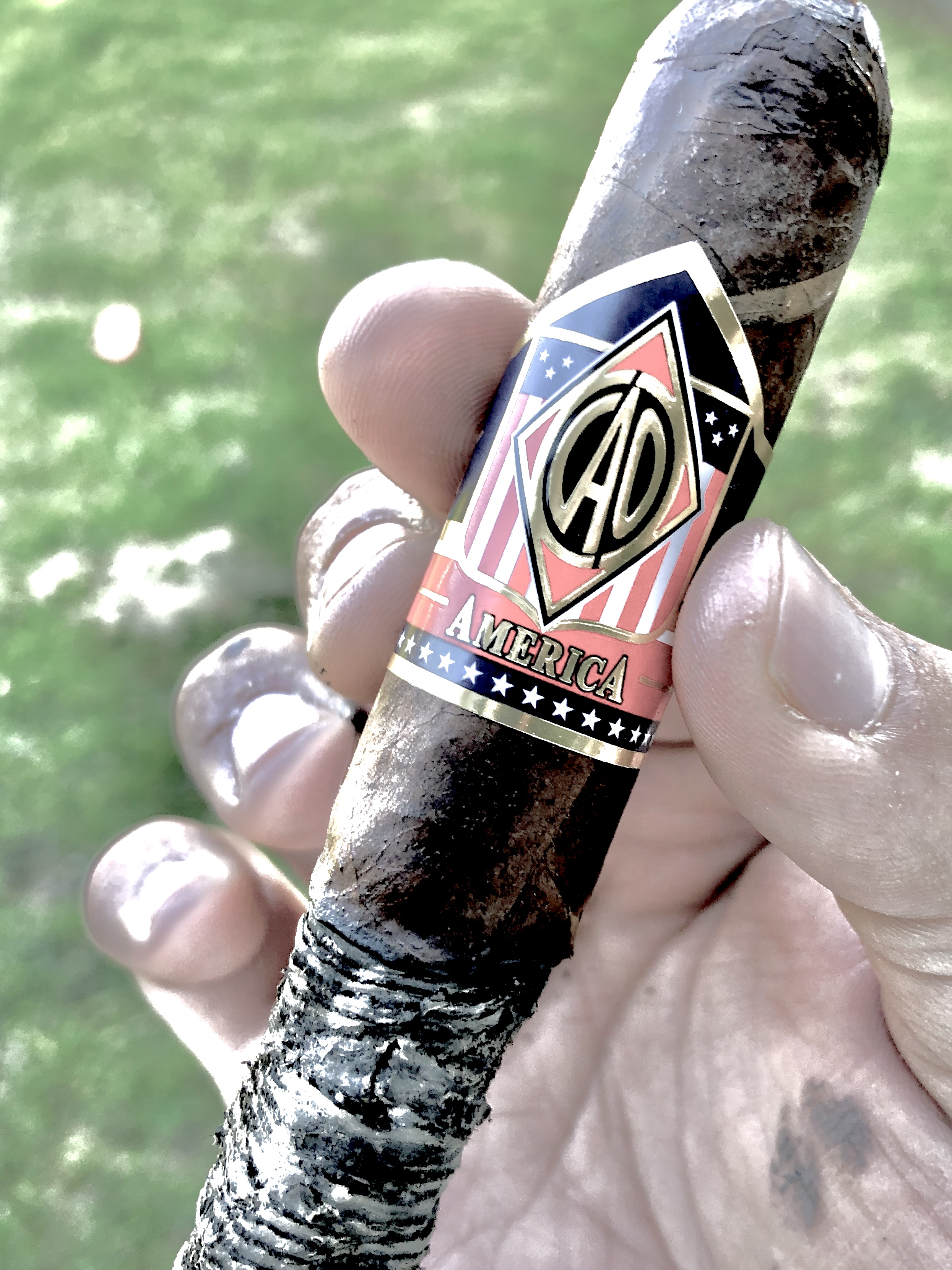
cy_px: 679
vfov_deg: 53.9
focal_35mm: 34
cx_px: 548
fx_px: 1247
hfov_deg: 41.7
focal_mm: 3.99
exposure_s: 1/120
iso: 50
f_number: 1.8
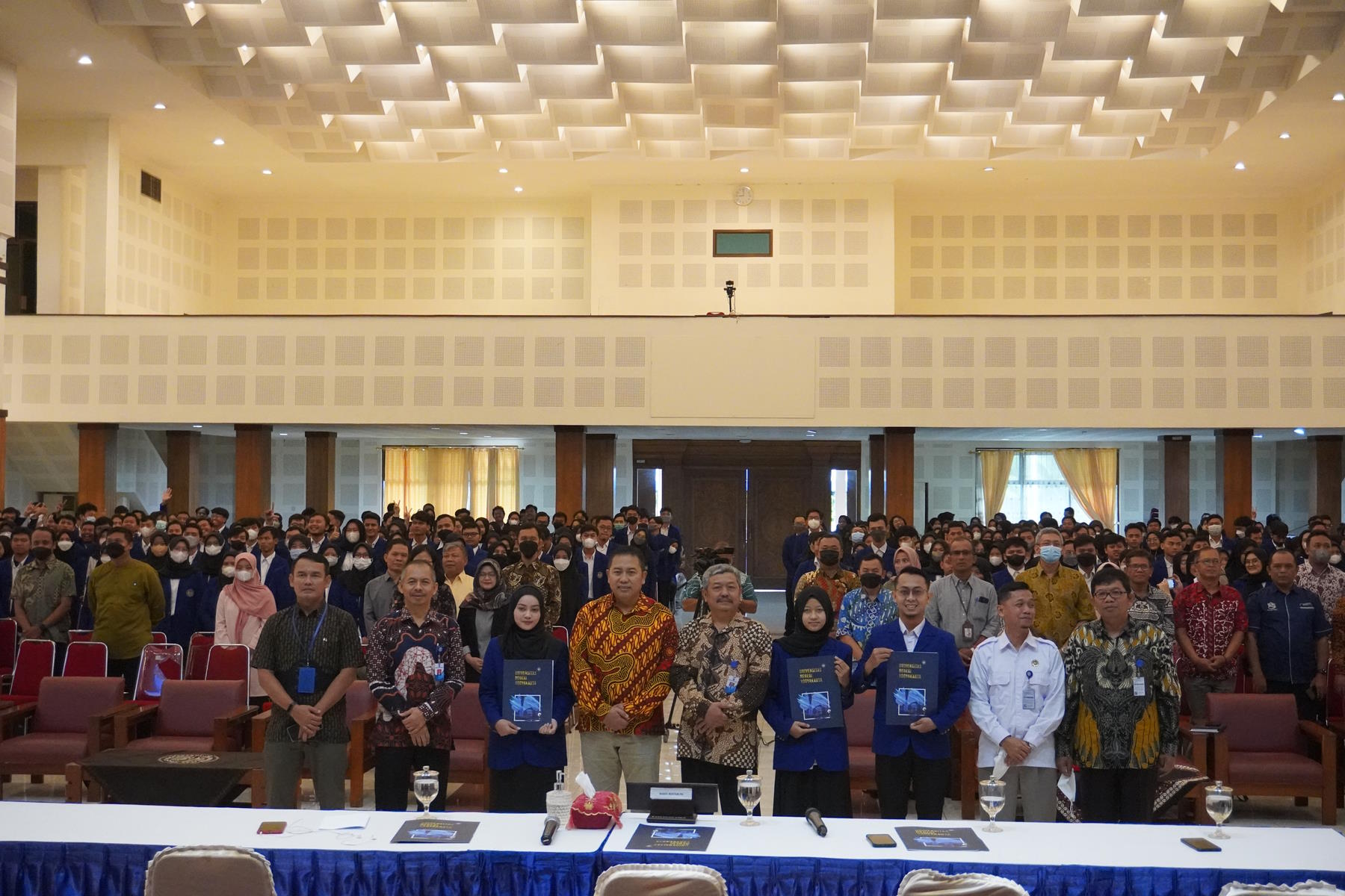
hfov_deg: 43.6
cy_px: 448
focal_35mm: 45
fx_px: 1681
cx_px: 672
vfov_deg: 29.9
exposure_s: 1/100
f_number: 5
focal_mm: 30
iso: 6400
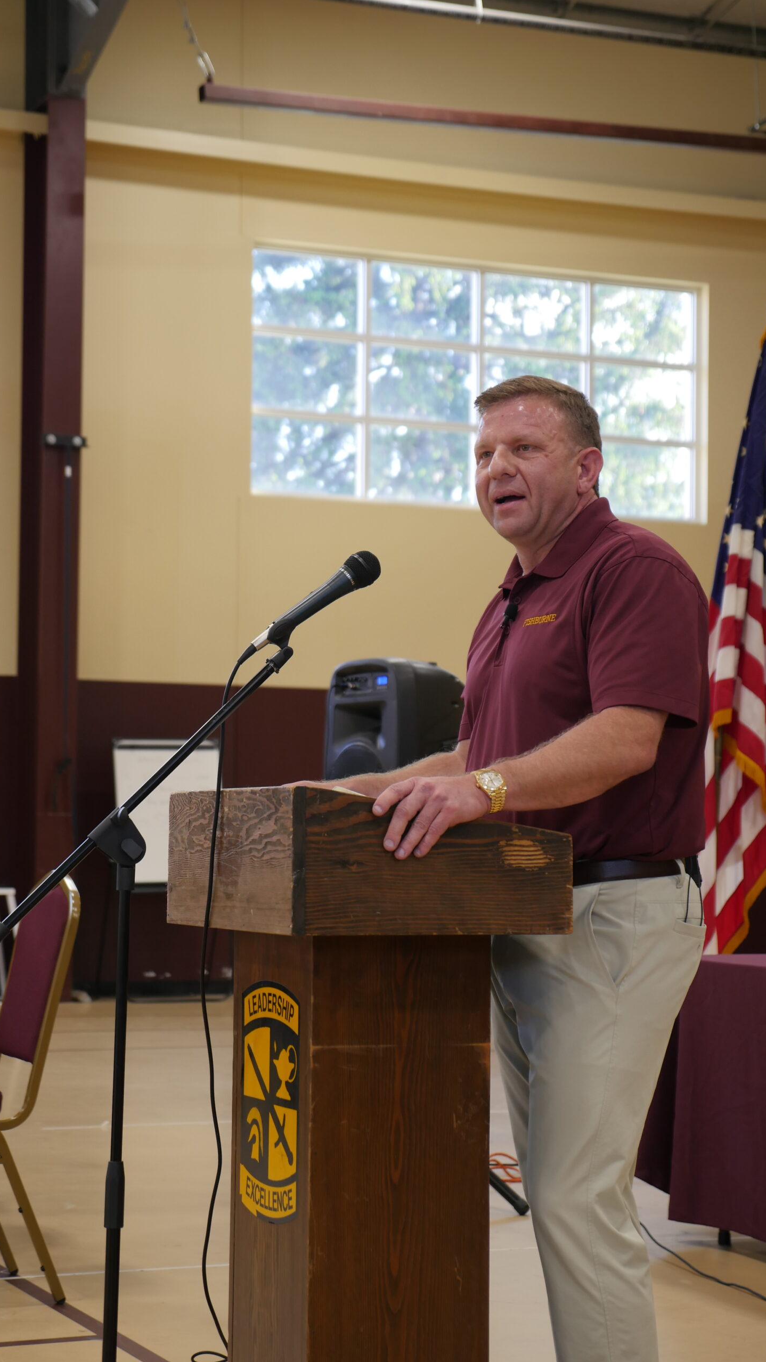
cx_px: 369
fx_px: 2600
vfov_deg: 29.4
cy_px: 681
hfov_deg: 16.8
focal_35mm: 72
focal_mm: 33
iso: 320
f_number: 2.8
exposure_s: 1/80
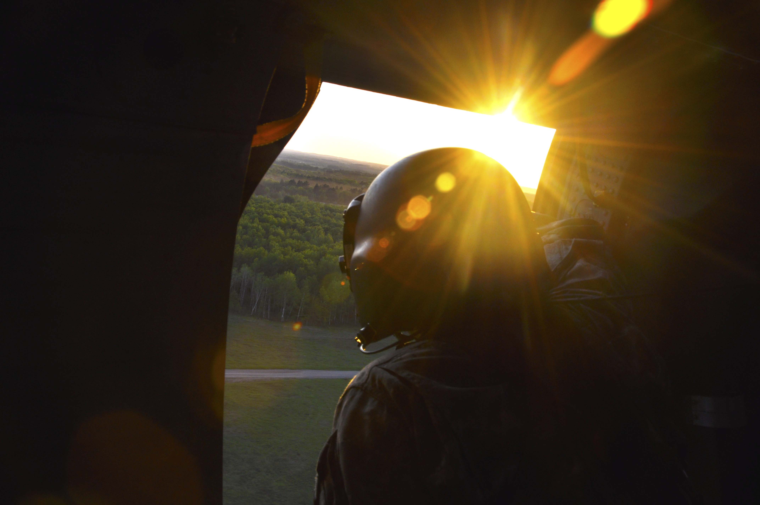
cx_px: 380
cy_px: 252
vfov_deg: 34.1
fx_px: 822
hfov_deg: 49.6
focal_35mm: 39
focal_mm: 26
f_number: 11
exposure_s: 1/125
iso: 200
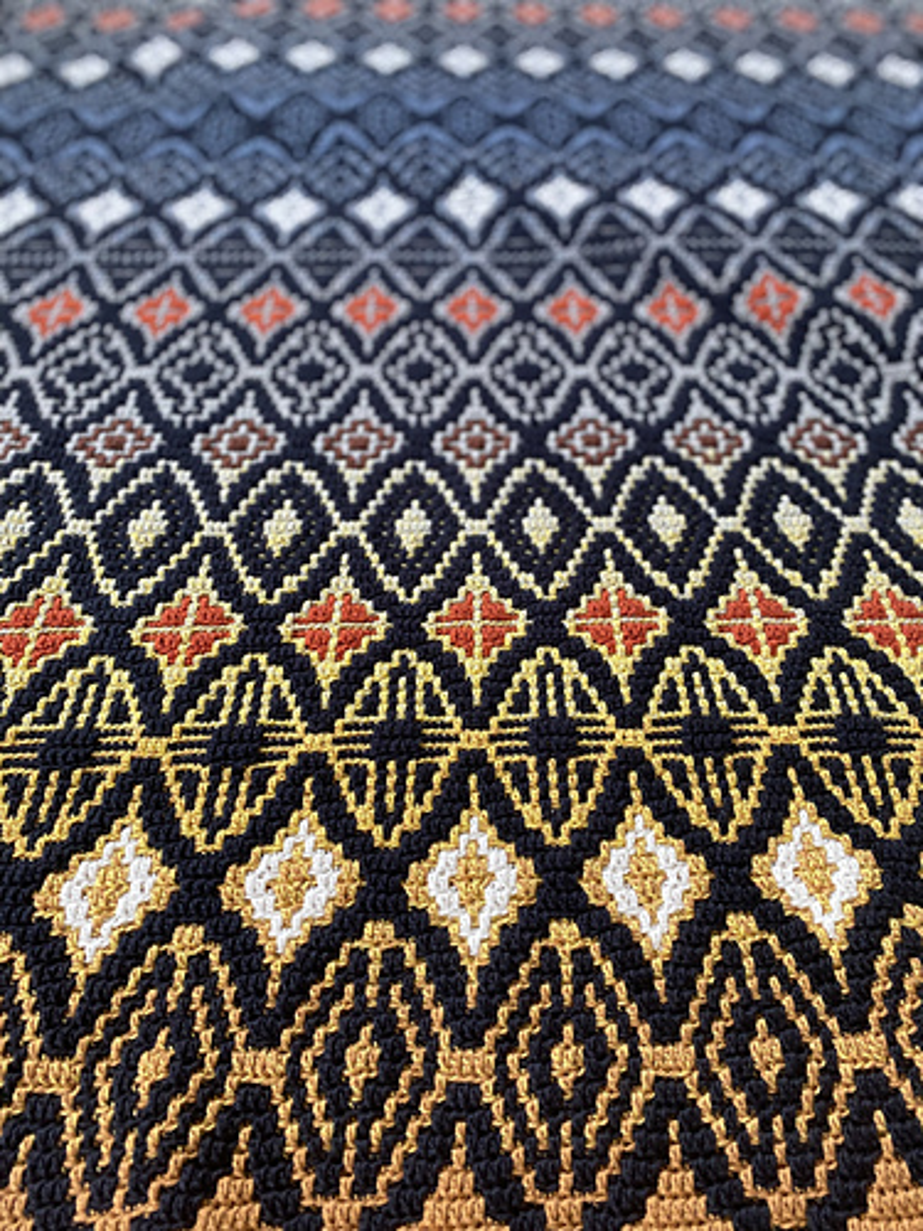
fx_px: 924
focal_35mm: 26
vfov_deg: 67.3
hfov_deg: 53.1
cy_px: 616
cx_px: 462
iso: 160
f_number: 1.8
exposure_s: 1/60
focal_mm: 4.25
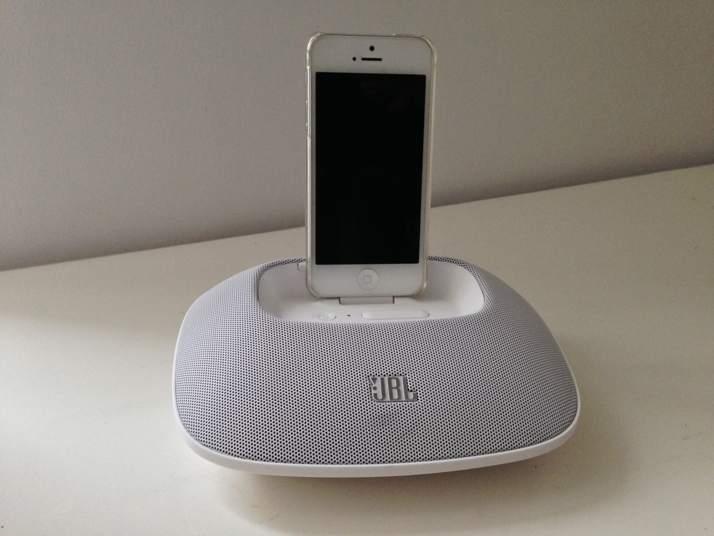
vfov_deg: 42.9
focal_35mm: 33
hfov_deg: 55.4
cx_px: 357
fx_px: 681
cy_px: 268
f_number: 2.4
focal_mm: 4.12
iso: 200
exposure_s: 1/20
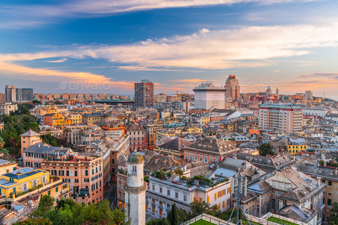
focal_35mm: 31
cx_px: 169
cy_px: 112
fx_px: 291
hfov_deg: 60.3
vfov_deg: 42.3
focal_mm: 31
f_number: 11
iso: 64
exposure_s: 1/2.5
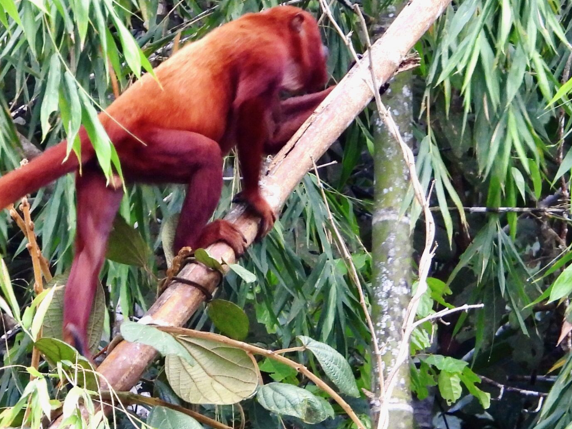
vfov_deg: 1.5
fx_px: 16028
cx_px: 199
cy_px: 140
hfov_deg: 2.0
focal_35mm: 970
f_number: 5.6
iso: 400
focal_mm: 116
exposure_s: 1/60
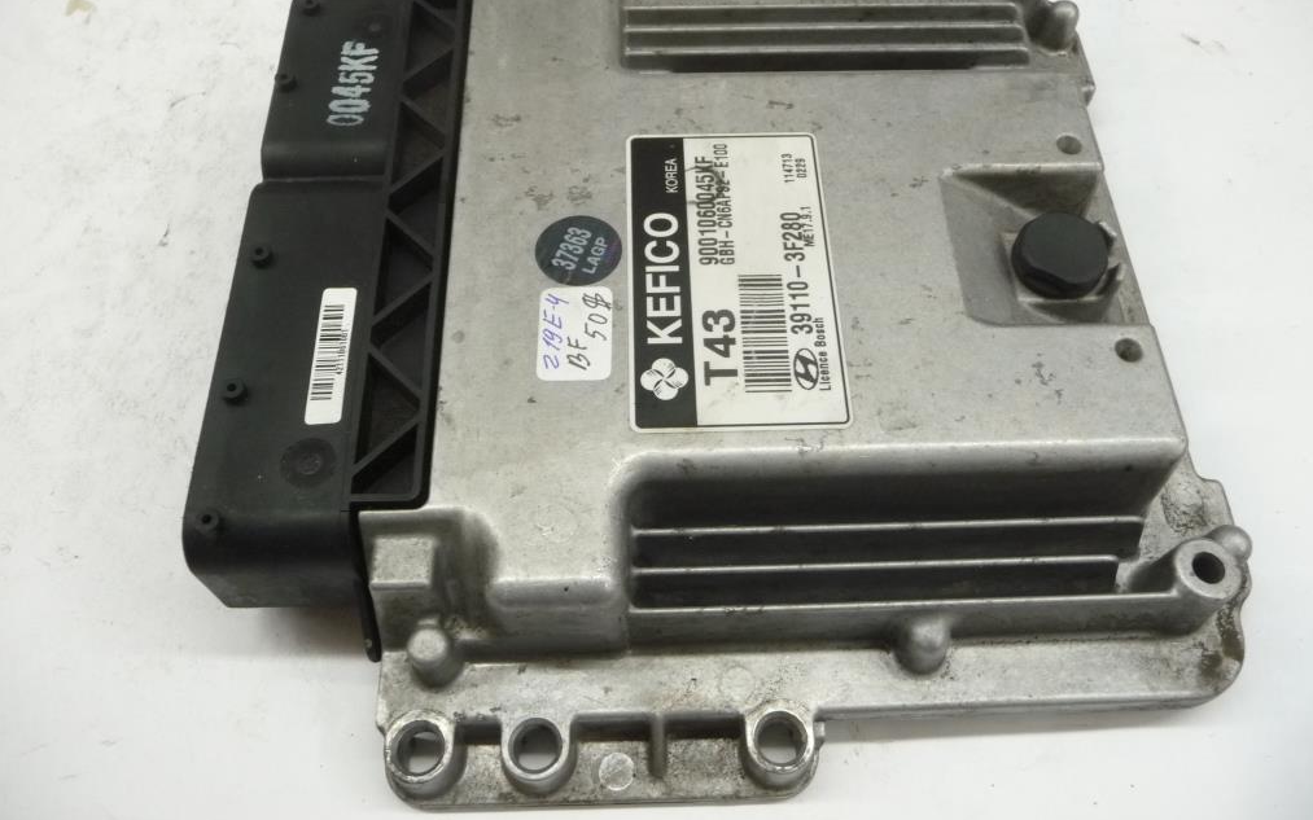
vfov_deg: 41.8
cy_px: 369
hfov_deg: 62.9
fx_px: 1073
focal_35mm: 30
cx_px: 662
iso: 250
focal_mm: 4.7
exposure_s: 1/30
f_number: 3.3
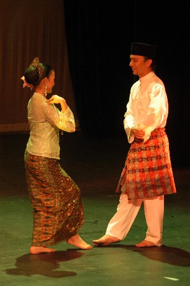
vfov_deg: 9.5
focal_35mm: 218
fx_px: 1727
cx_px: 95
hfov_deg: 6.3
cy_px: 143
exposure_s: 1/60
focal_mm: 145
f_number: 3.2
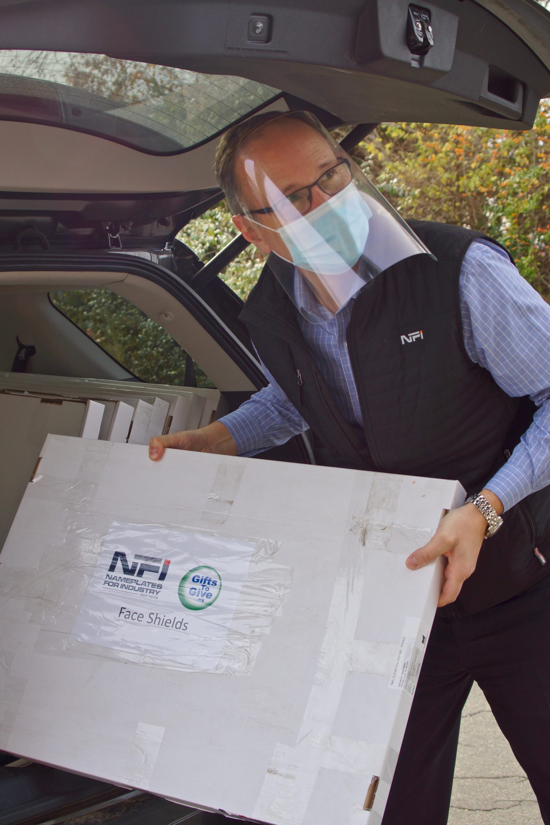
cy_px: 412
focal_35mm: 52
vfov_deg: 37.8
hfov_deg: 25.8
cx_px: 275
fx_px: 1203
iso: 100
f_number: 5.6
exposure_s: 1/125
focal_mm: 35
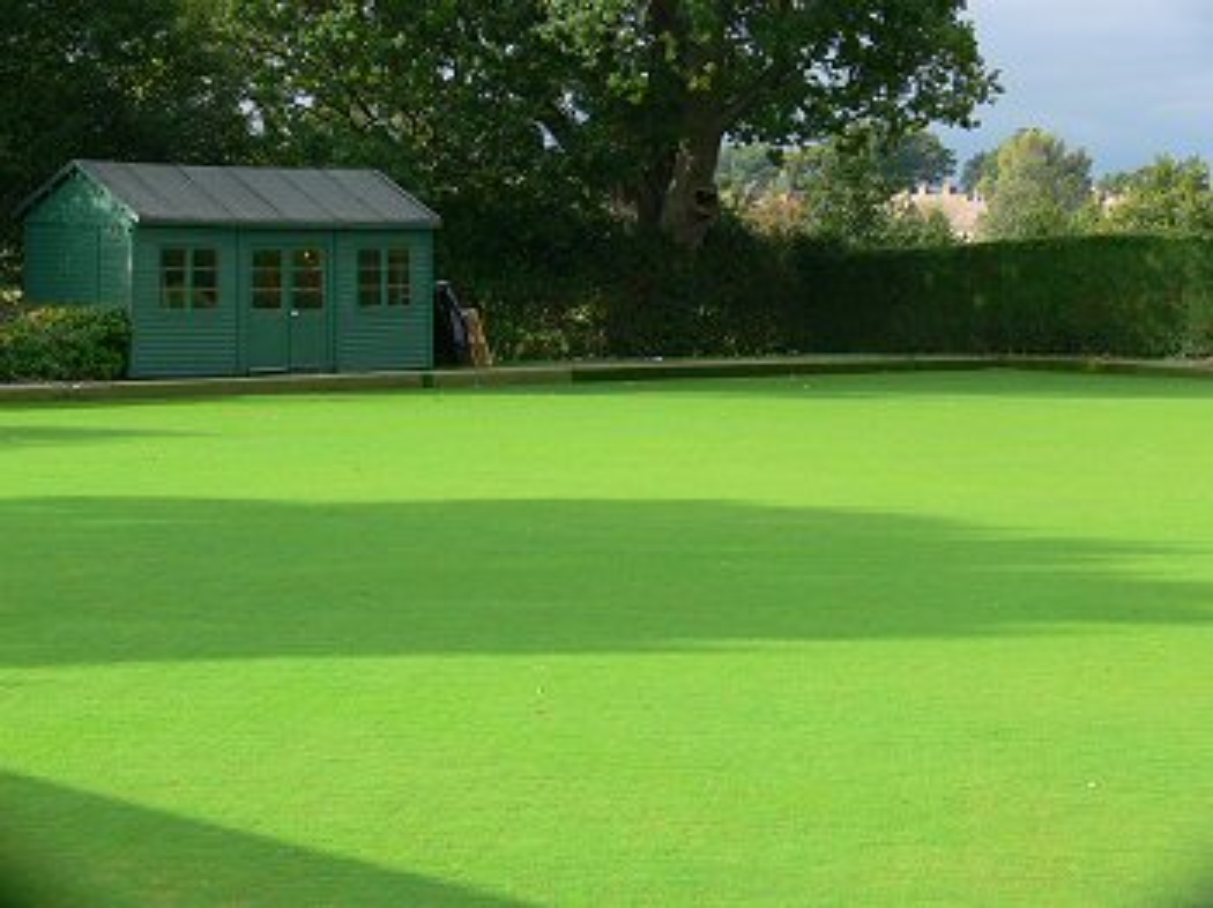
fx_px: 3292
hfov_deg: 20.9
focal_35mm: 94
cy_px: 454
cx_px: 606
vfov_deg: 15.7
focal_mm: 19.8
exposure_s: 1/100
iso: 80
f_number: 5
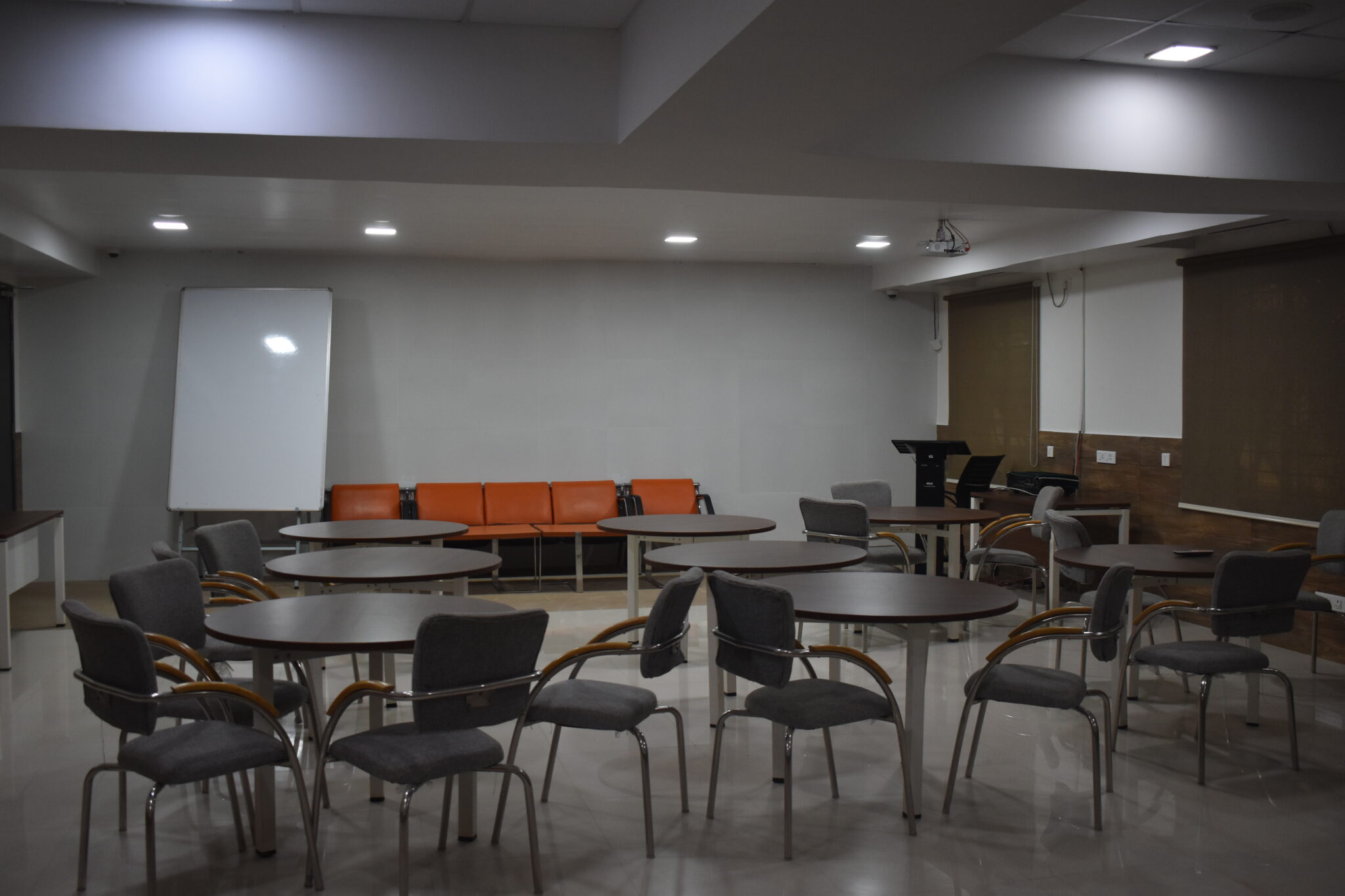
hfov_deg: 55.1
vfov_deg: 38.4
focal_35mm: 34
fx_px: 1289
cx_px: 672
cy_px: 448
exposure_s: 1/160
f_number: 3.8
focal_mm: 23
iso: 800
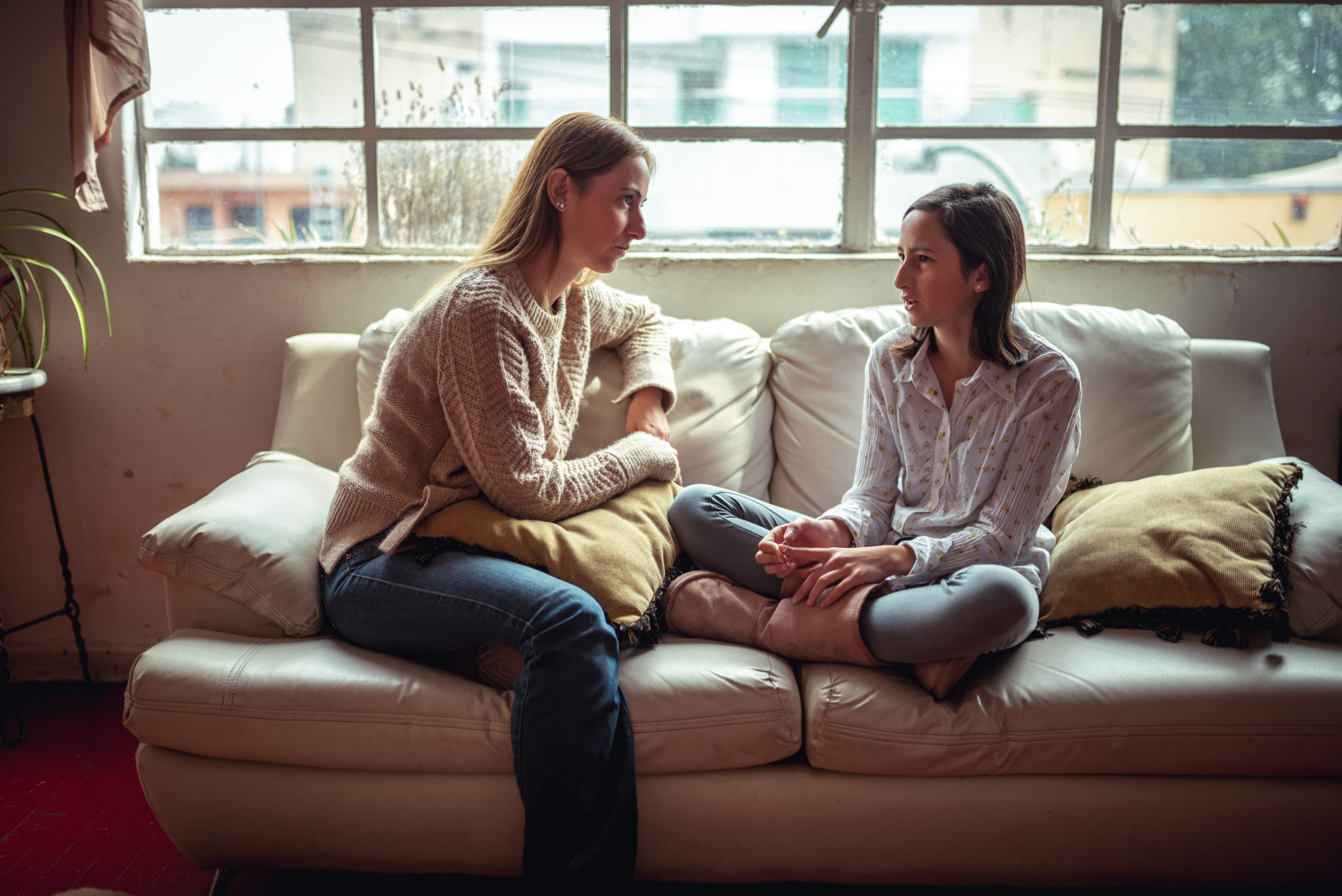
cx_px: 671
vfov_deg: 37.9
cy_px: 448
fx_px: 1305
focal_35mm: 35
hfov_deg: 54.4
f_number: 1.4
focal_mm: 35
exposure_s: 1/320
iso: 64
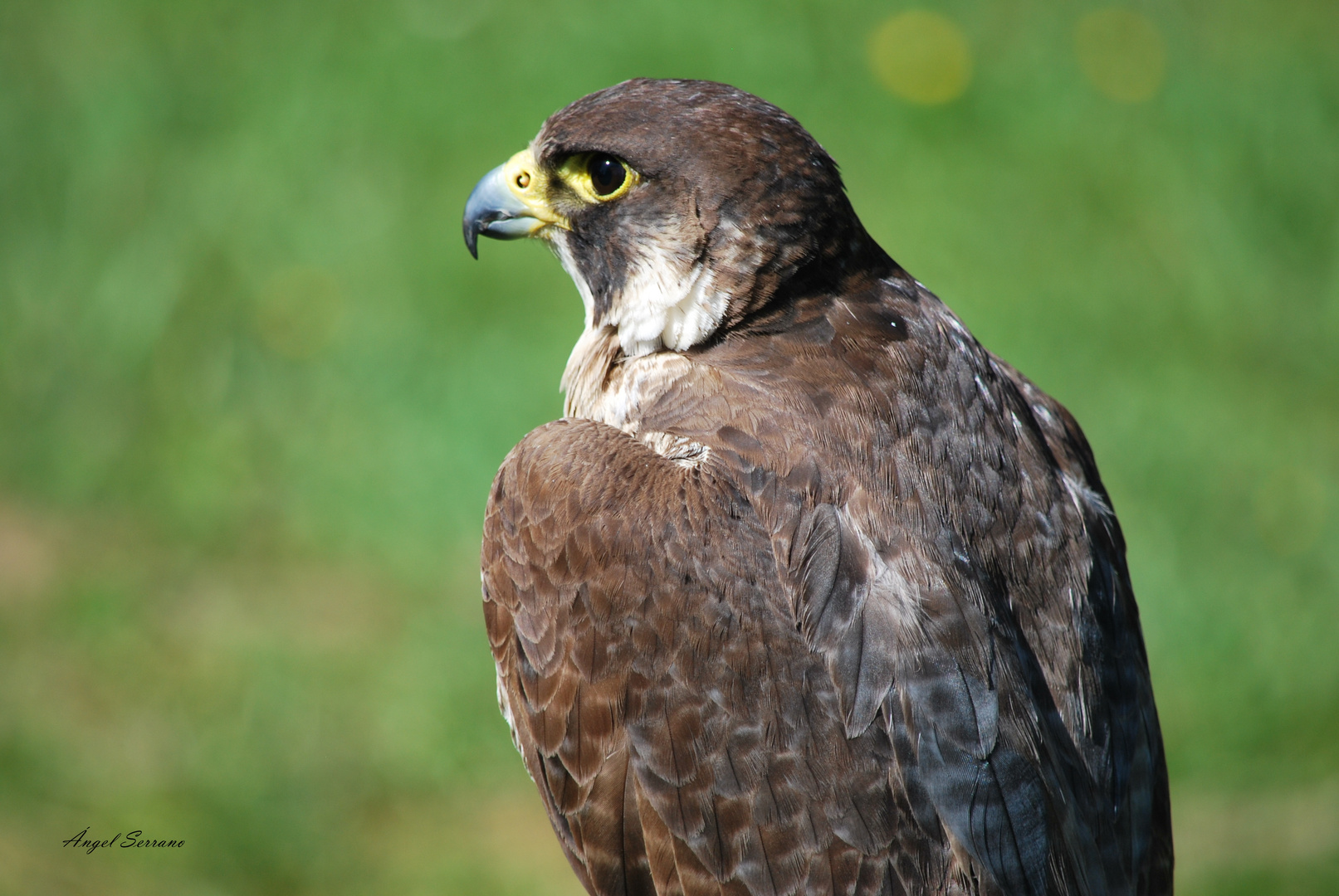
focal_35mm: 450
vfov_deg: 3.1
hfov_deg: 4.6
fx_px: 16759
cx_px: 670
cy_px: 448
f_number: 5.6
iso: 200
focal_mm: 300
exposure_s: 1/640
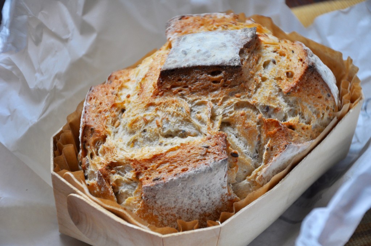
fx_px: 1420
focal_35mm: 138
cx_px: 186
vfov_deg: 9.9
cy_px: 123
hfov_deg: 14.9
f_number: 5.6
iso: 400
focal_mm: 92
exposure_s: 1/20
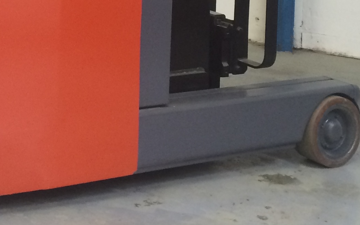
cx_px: 53
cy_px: -188
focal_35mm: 96
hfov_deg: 21.3
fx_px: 942
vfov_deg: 12.4
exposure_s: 1/33
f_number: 2.2
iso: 125
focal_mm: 4.15
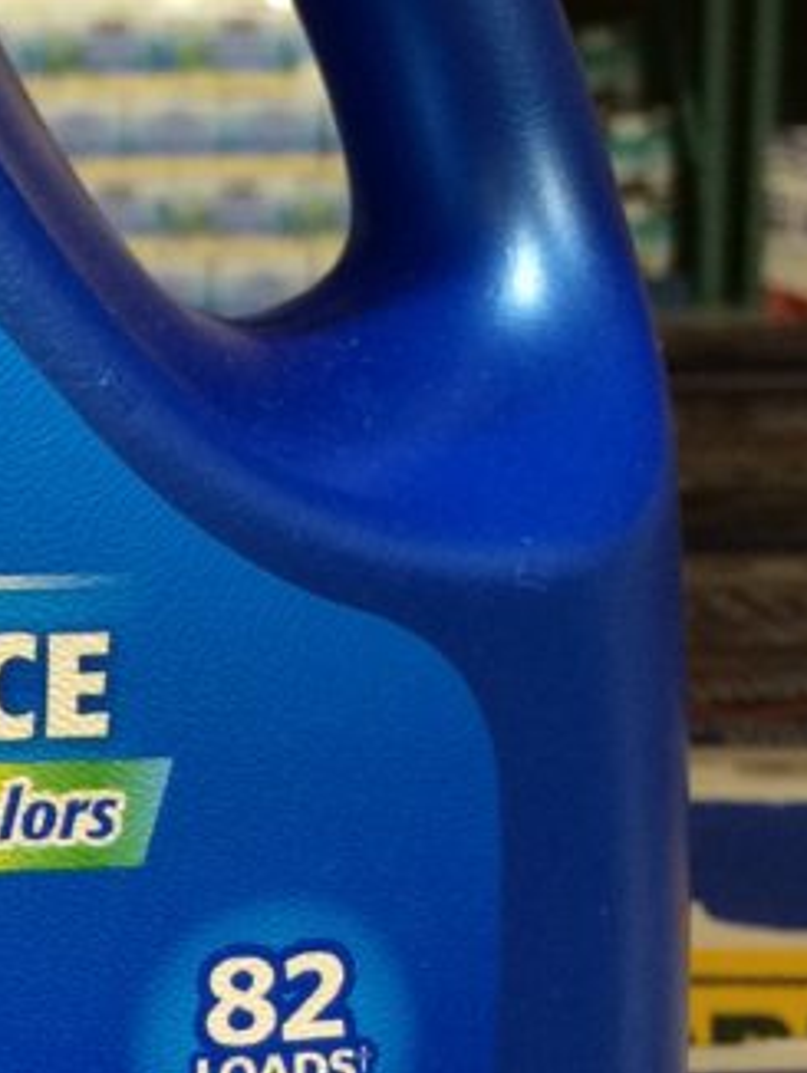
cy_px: 362
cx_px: -376
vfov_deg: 21.4
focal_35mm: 91
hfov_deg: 15.1
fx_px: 2825
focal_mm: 4.15
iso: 160
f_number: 2.2
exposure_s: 1/30
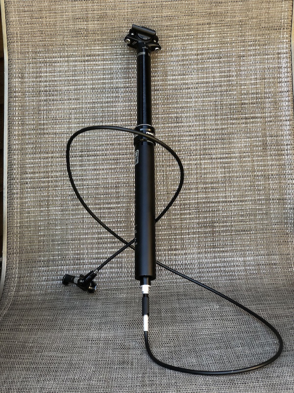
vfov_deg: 36.8
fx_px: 589
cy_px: 196
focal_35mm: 52
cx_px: 147
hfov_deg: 28.0
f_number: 2.4
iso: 50
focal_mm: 6
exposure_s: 1/60
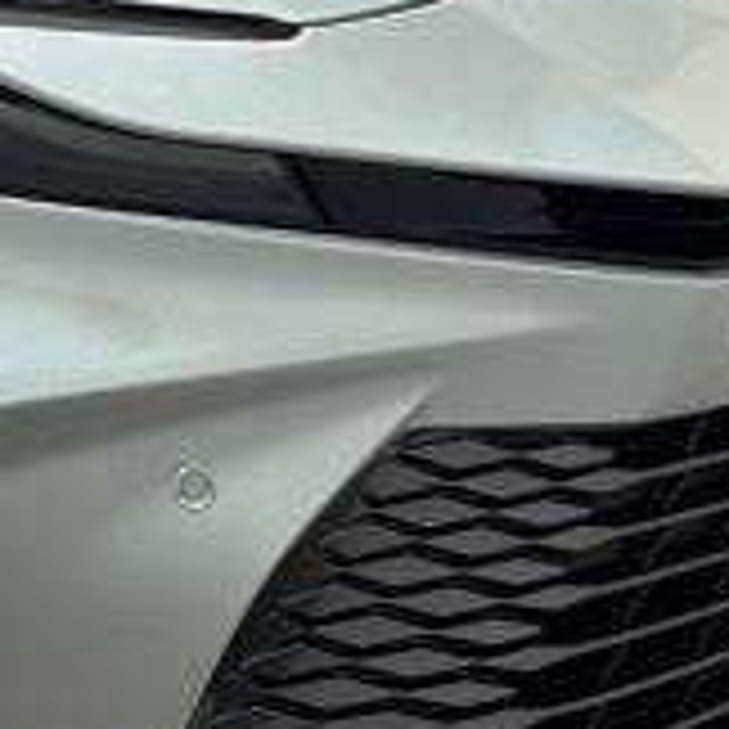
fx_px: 3193
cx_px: -684
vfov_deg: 12.9
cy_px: 76
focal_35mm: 134
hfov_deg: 11.8
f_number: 1.78
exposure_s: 1/60
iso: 160
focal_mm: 6.86
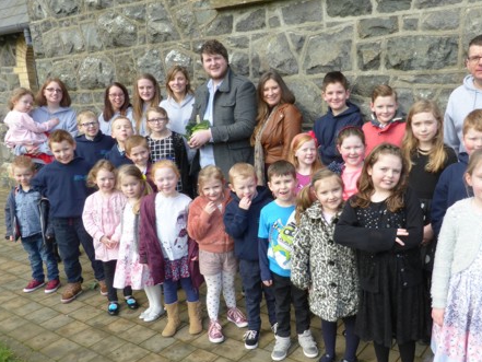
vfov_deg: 41.8
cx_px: 299
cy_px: 174
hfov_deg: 53.4
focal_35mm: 34
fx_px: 474
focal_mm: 4.3
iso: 100
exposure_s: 1/200
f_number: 3.3
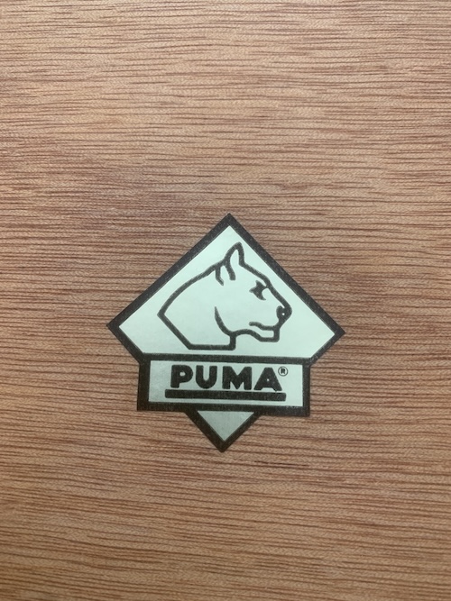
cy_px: 300
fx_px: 452
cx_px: 226
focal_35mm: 26
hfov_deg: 53.0
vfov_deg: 67.3
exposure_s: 1/67
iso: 100
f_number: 1.8
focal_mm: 4.25
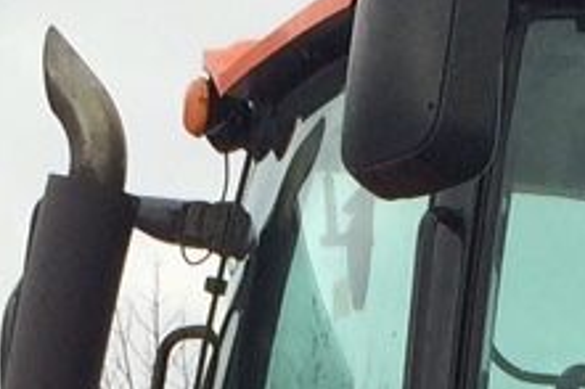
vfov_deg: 5.8
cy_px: 1103
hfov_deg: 9.2
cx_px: 418
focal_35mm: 223
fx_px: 3621
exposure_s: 1/436
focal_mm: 4.15
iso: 32
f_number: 2.2
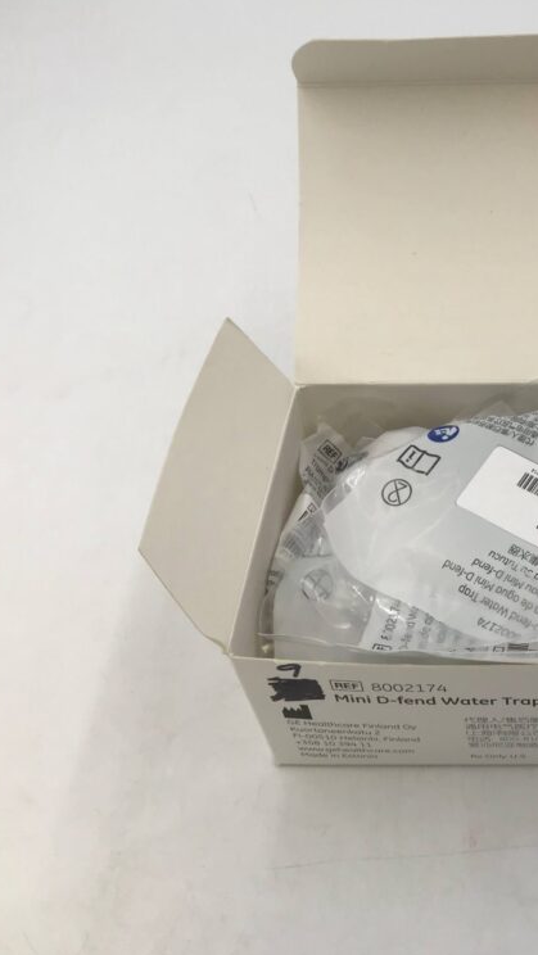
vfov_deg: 49.4
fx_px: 1039
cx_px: 547
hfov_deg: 27.3
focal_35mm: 41
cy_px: 476
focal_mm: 3.99
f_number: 1.8
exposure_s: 1/60
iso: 25
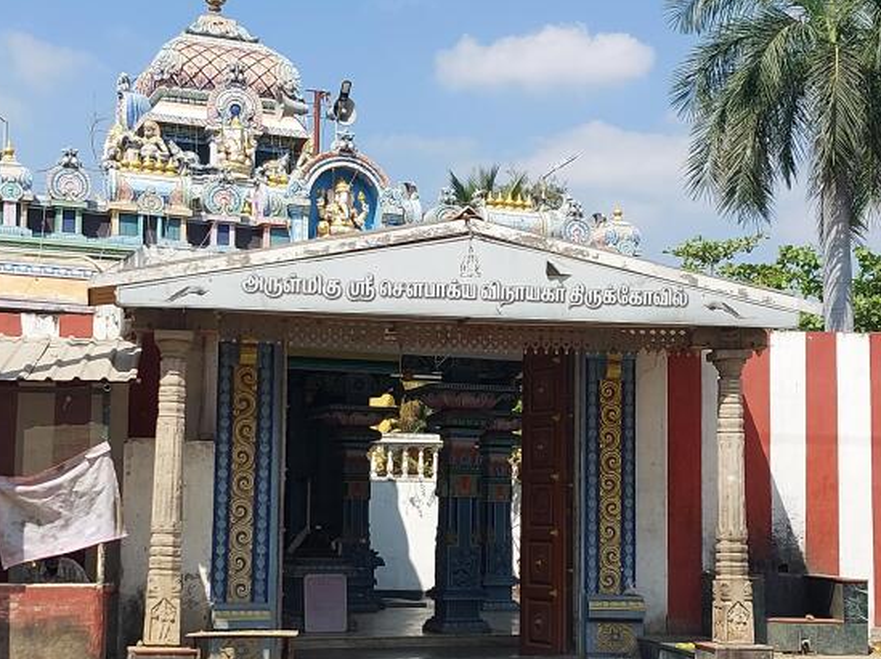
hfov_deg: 52.6
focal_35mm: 35
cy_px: 380
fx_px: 890
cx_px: 419
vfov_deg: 40.5
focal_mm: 4.6
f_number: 1.8
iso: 20
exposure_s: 1/745
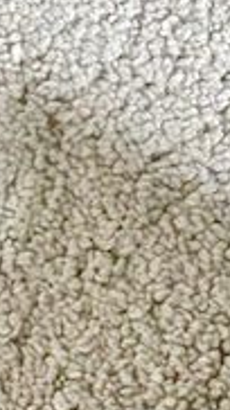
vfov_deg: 11.5
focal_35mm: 187
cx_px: 870
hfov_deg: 5.7
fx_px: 2033
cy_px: 257
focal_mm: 5.96
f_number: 1.6
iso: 400
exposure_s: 1/60
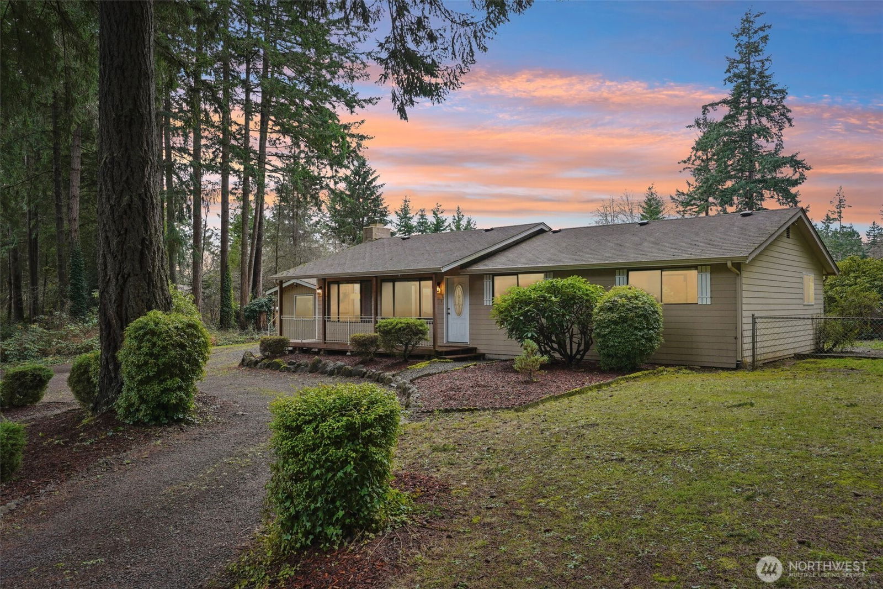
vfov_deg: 46.4
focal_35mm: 28
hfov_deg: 65.5
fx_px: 687
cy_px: 294
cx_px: 442
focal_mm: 28
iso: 400
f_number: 8
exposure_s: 1/45
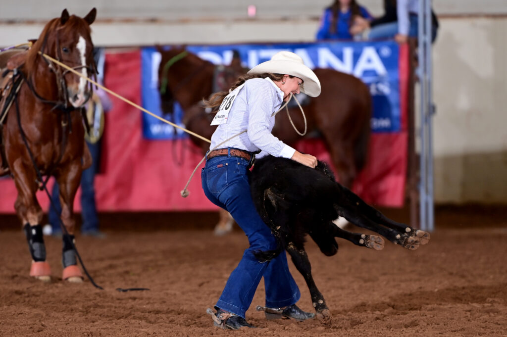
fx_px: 6754
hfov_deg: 4.3
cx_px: 254
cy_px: 168
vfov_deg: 2.9
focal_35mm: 480
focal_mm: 400
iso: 1000
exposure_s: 1/250
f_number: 5
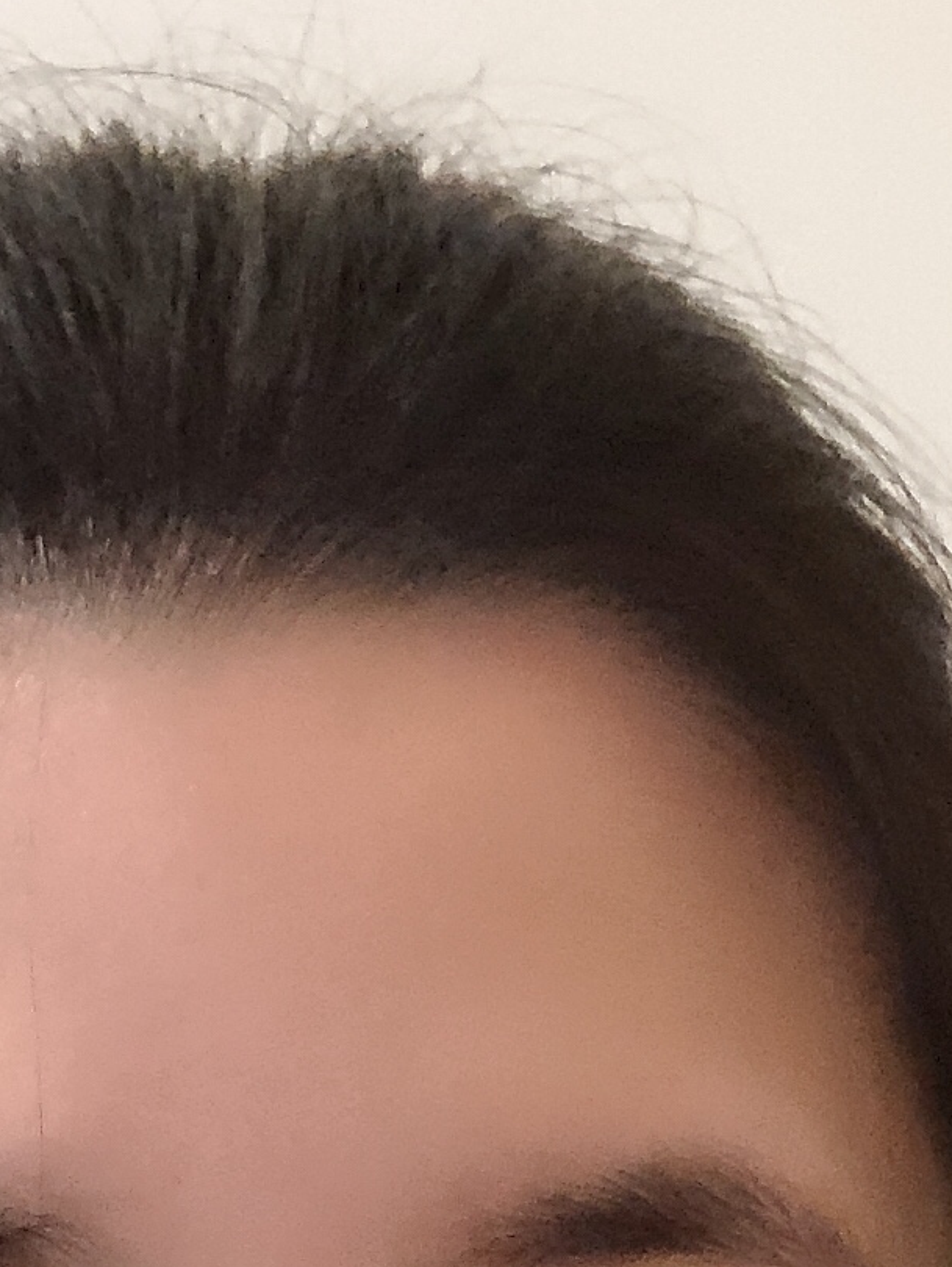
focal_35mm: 122
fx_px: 4467
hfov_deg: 12.2
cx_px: 360
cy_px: 2152
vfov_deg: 14.5
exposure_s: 1/24
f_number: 2.2
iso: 160
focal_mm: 2.87
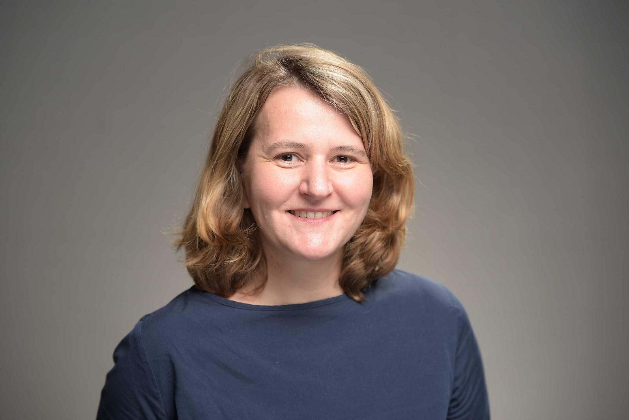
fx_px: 1573
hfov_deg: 22.6
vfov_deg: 15.2
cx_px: 314
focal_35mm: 90
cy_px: 210
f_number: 3.5
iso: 100
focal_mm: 90
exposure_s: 1/200
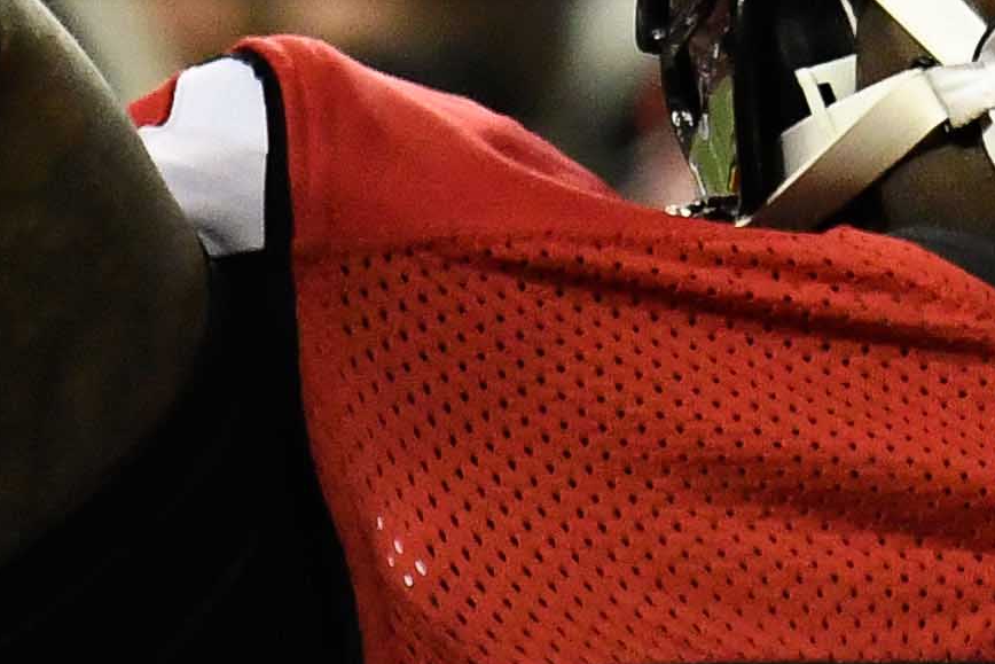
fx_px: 106393
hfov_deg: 0.5
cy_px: 16
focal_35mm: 3849
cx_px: 1001
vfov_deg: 0.4
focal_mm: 400
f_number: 2.8
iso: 3200
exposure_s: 1/1250
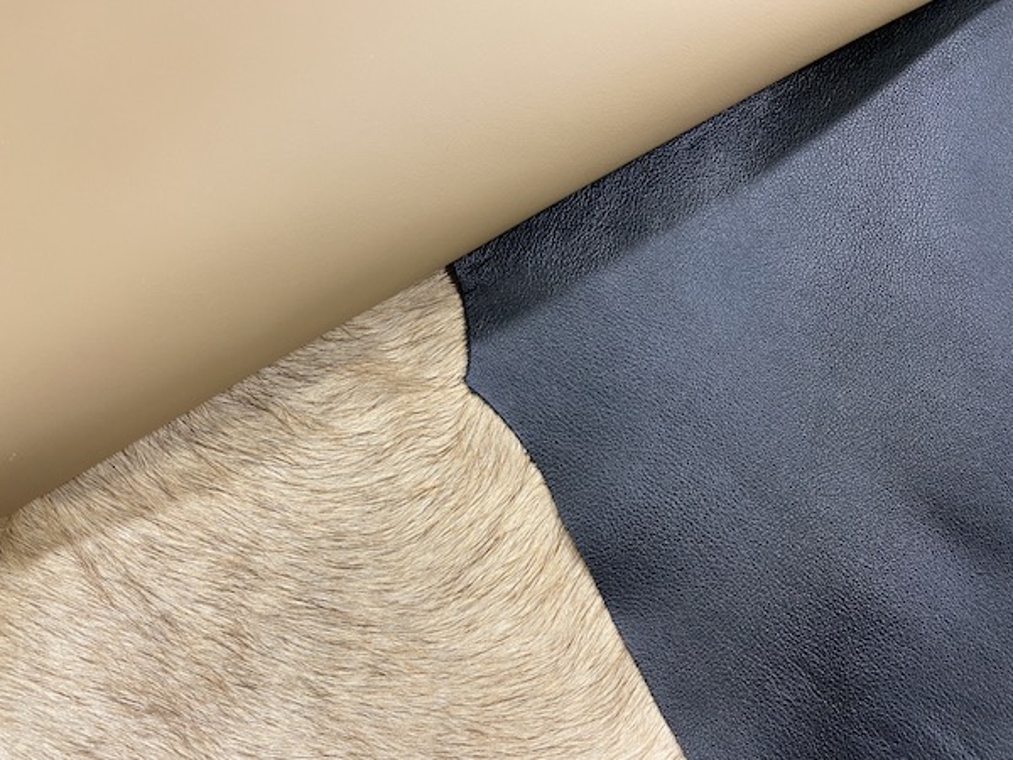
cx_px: 506
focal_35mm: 26
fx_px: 761
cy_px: 380
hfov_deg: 67.3
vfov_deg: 53.1
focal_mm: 4.25
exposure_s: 1/50
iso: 125
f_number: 1.8
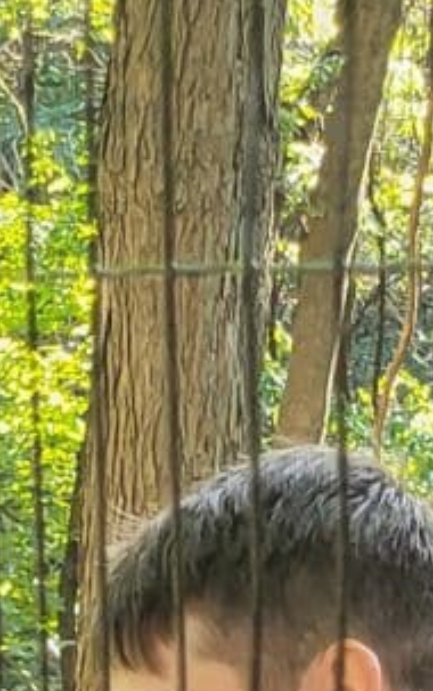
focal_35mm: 186
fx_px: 3504
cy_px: 1929
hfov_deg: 7.0
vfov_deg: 9.4
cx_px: -93
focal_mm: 5.4
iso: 125
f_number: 1.8
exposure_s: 1/120
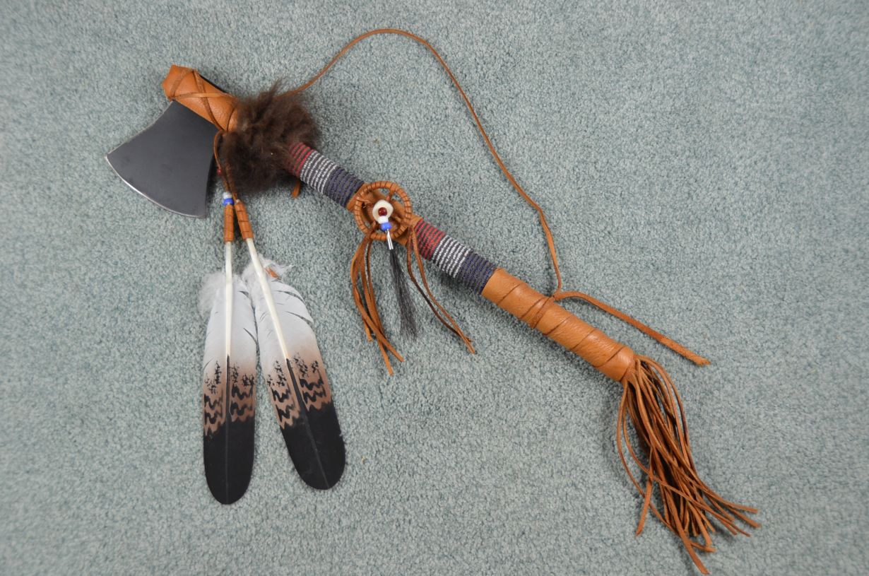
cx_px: 434
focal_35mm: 52
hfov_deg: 37.9
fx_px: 1265
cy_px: 288
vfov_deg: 25.6
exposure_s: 1/80
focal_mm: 35
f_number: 4.5
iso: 400
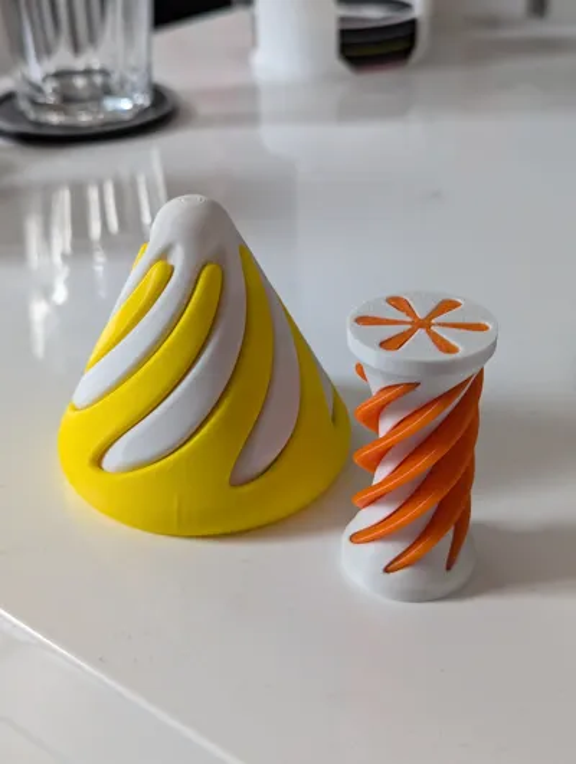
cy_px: 382
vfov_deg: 39.6
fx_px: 1062
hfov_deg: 30.3
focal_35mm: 48
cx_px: 288
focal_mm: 6.81
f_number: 1.85
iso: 229
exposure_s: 1/32.9
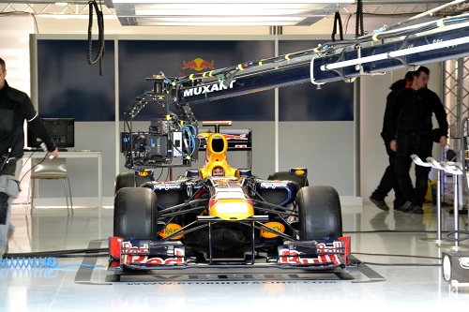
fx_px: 1914
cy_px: 156
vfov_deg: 9.3
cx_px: 234
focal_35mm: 147
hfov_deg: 14.0
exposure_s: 1/30
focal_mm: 98
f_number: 8
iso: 640
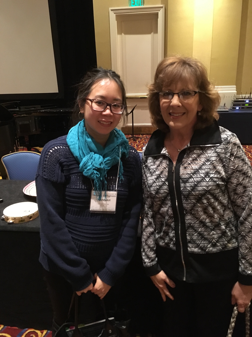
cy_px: 168
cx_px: 126
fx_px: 281
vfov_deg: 61.7
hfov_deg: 48.2
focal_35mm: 29
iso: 320
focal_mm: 4.15
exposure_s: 1/15
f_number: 2.2
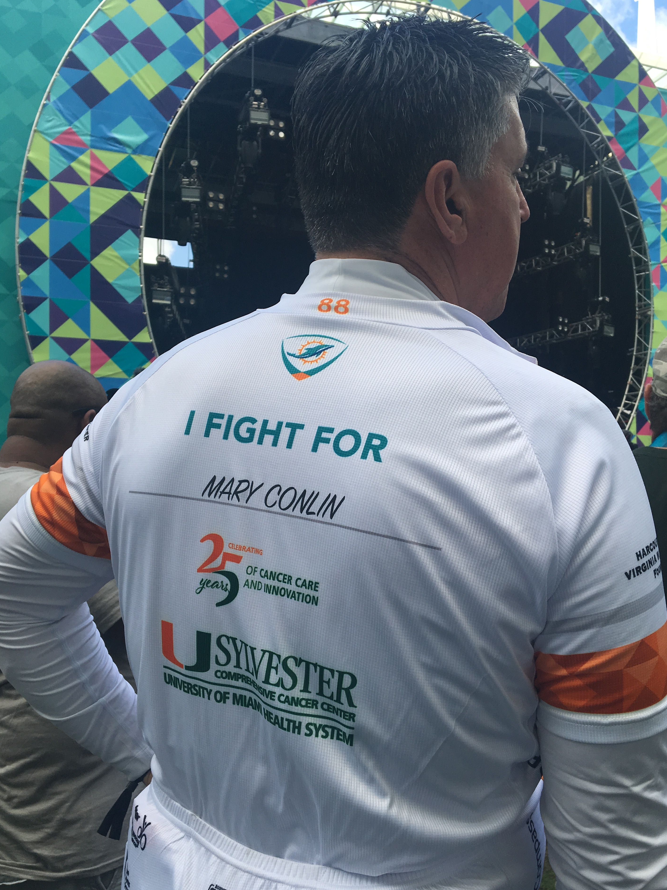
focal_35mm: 31
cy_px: 461
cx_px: 351
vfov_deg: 58.3
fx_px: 796
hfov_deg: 45.4
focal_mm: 4.15
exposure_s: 1/523
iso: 25
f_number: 2.2
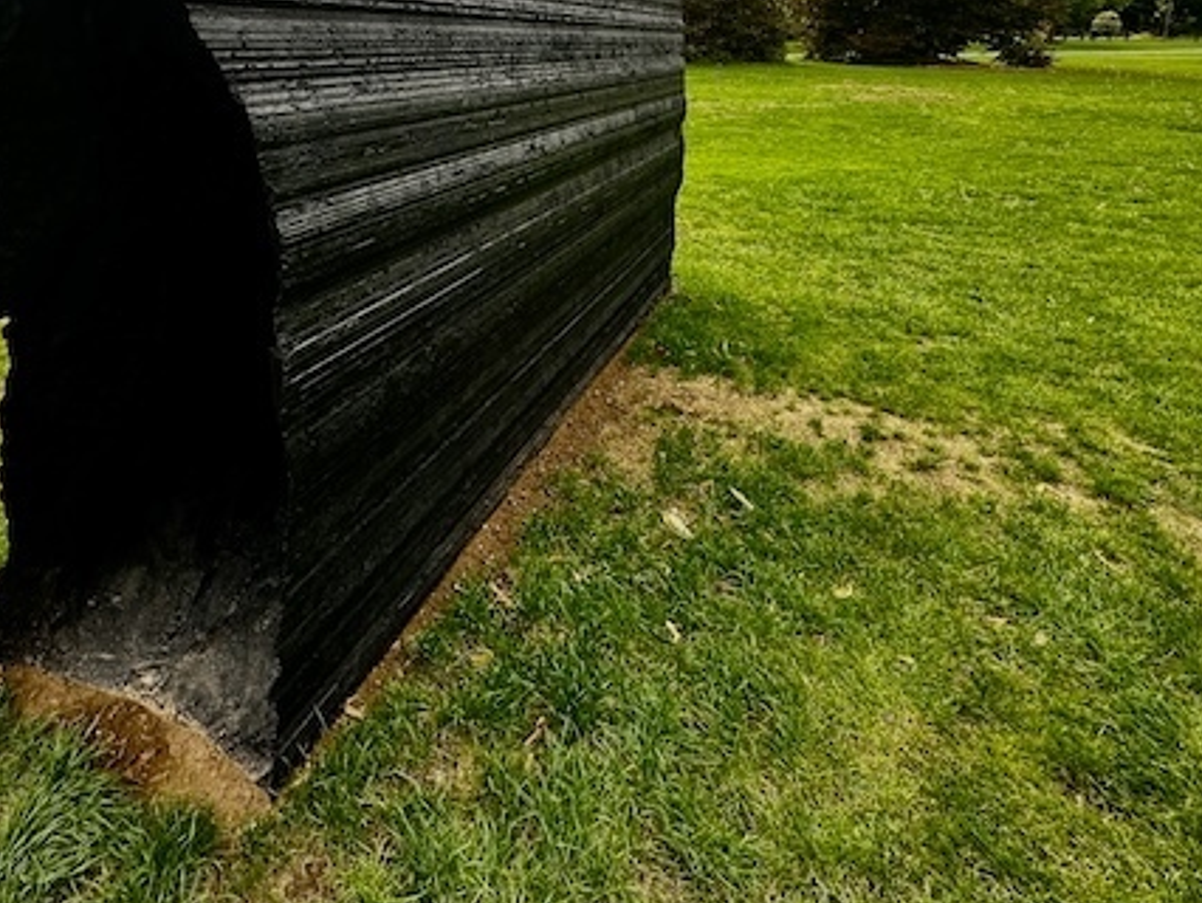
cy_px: 164
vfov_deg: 52.7
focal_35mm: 24
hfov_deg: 70.1
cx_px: 429
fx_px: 834
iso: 40
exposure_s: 1/99
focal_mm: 2.22
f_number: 2.2
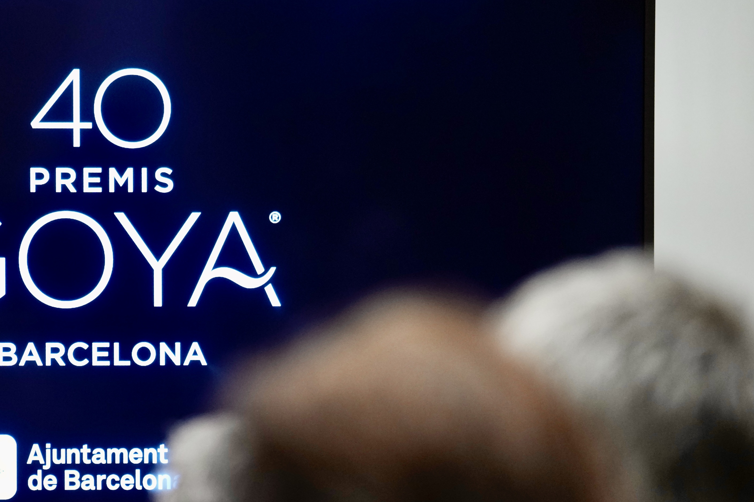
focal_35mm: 231
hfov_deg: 8.9
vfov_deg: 5.9
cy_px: 428
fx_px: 4838
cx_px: 106
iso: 2500
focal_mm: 129
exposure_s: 1/200
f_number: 2.8
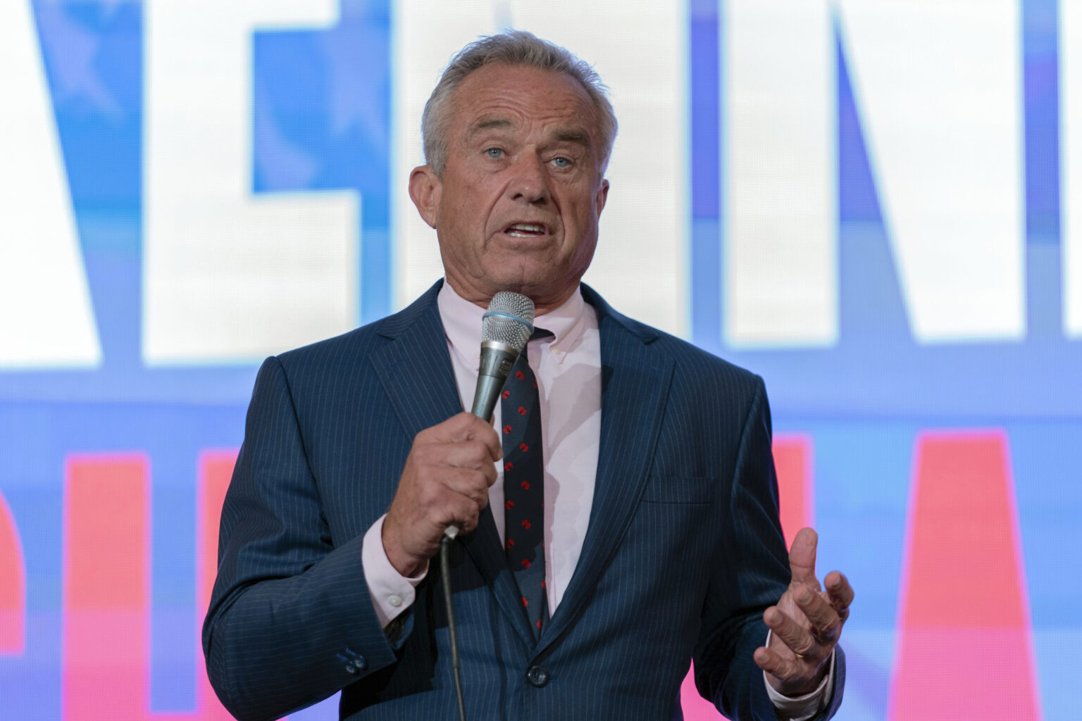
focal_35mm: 182
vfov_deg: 7.5
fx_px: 5470
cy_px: 360
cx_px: 541
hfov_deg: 11.3
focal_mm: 182
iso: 1250
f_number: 2.8
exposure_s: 1/200
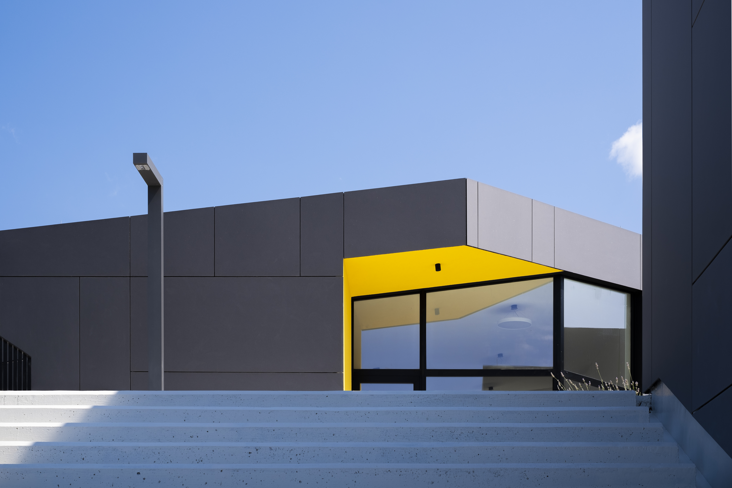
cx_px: 366
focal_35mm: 53
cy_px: 244
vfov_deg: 25.5
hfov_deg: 37.5
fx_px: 1078
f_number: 8
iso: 160
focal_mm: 35
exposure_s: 1/250
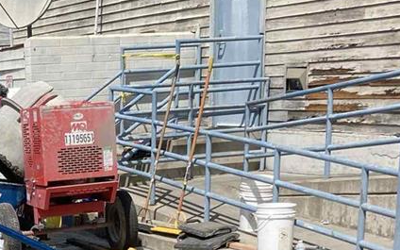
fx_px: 916
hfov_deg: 23.7
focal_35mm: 84
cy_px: 358
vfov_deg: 14.6
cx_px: 8
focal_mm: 3.99
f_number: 1.8
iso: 25
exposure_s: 1/2558
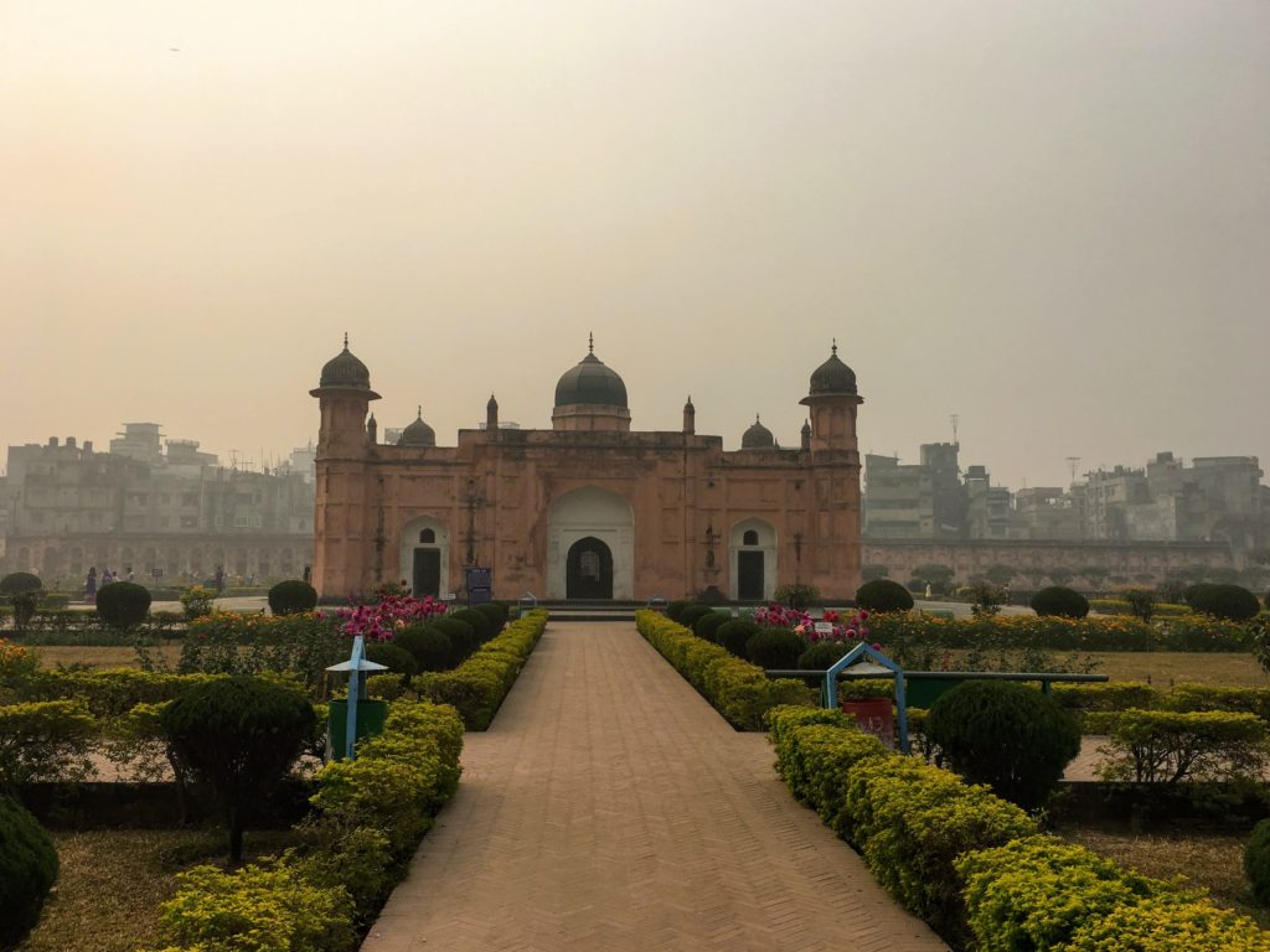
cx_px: 635
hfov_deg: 61.7
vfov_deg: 48.2
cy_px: 476
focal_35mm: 29
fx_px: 1064
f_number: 2.2
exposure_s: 1/2198
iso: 25
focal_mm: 4.15
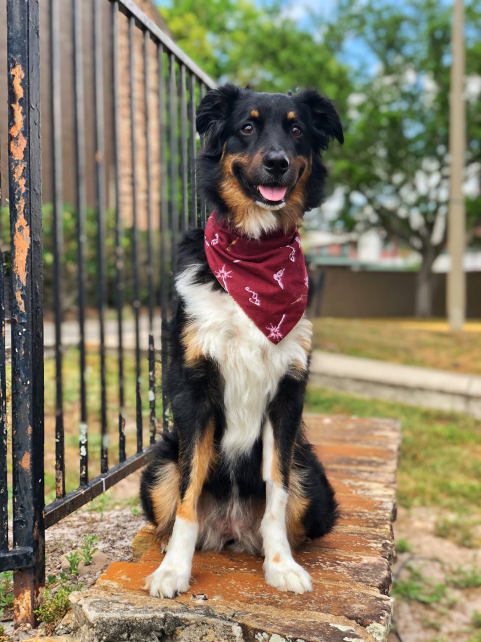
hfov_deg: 28.0
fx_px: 964
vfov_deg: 36.8
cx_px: 240
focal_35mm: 52
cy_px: 321
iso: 16
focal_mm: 6
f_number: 2.4
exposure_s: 1/156
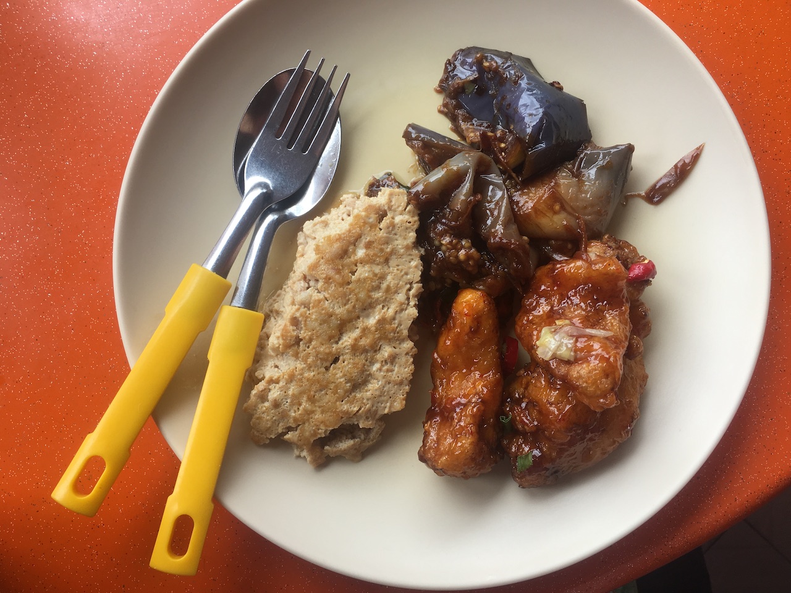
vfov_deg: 48.2
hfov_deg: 61.7
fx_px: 663
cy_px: 296
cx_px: 396
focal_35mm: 29
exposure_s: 1/248
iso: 25
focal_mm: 4.15
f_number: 2.2
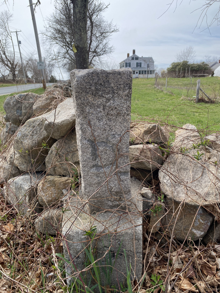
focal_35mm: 26
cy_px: 146
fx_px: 220
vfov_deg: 67.3
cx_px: 110
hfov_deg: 53.1
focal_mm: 4.25
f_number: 1.8
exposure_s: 1/1996
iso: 32
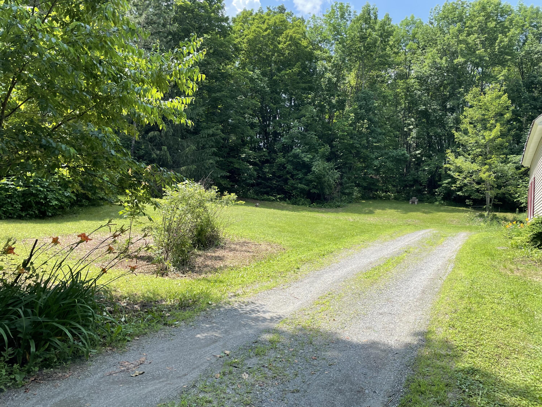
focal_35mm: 26
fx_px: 407
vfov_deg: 53.1
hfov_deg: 67.3
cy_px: 204
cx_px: 271
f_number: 1.6
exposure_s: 1/1024
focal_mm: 4.2
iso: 32
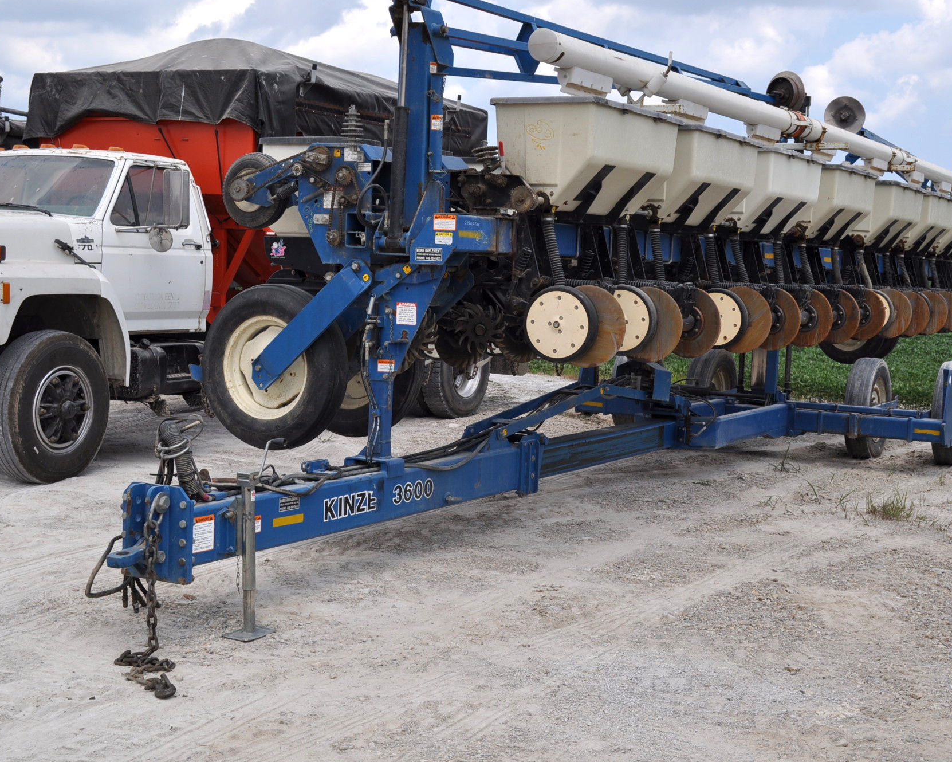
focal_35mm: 53
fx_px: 1482
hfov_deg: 35.5
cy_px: 358
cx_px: 554
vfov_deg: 28.8
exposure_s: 1/320
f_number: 9
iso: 200
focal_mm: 29
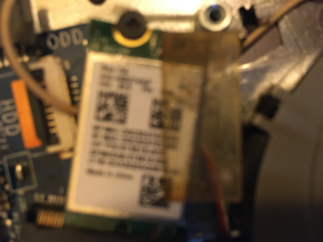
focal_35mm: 29
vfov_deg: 48.2
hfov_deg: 61.7
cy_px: 121
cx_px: 162
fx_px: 271
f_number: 2.2
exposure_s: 1/15
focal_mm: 4.15
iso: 250
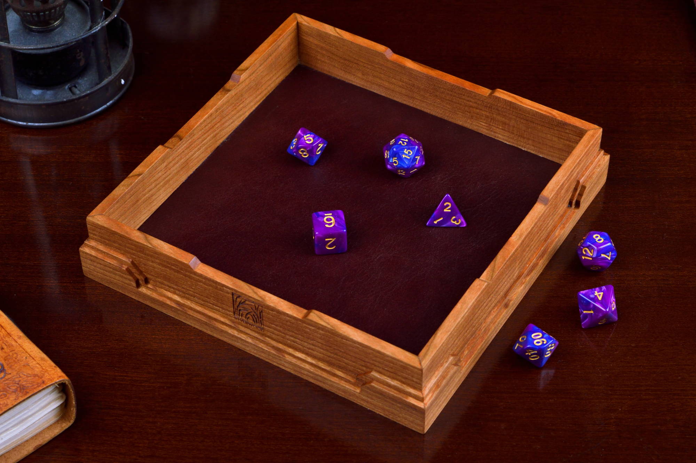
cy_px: 232
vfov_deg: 18.2
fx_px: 1449
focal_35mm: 75
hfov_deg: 27.0
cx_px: 348
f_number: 10
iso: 200
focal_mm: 50
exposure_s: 1/30
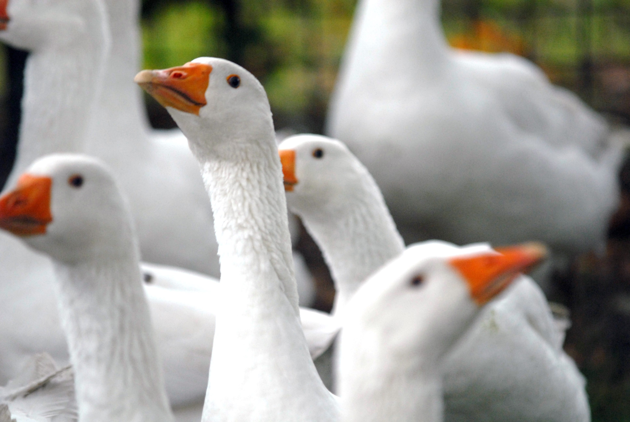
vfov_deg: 4.6
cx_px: 315
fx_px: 5256
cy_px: 211
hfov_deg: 6.9
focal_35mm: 300
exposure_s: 1/800
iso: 500
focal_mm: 200
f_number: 2.8
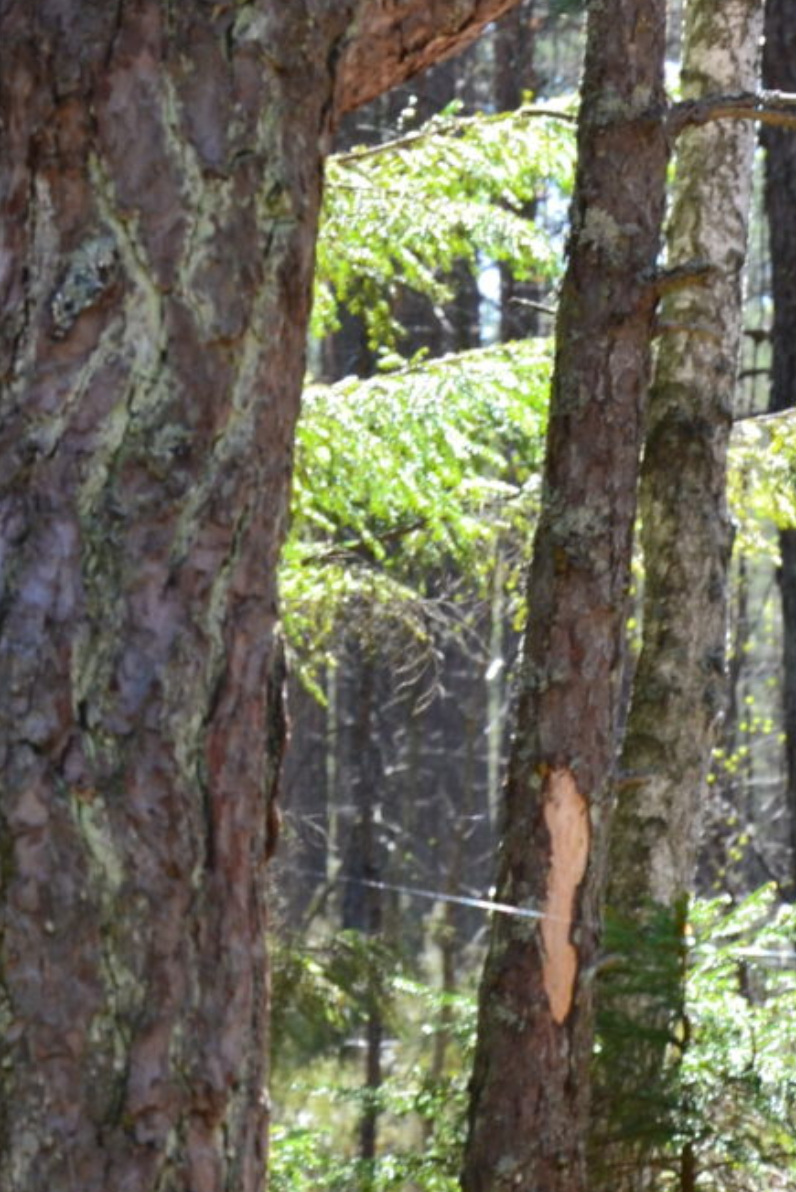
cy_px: -362
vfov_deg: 9.0
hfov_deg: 6.1
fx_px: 7491
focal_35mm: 226
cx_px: 158
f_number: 9
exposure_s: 1/100
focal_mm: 48
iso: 400
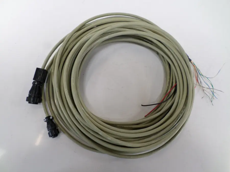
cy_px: 86
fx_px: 166
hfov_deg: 69.4
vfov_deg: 54.9
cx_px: 115
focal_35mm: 25
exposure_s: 1/60
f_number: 2.5
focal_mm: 4.5
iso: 80
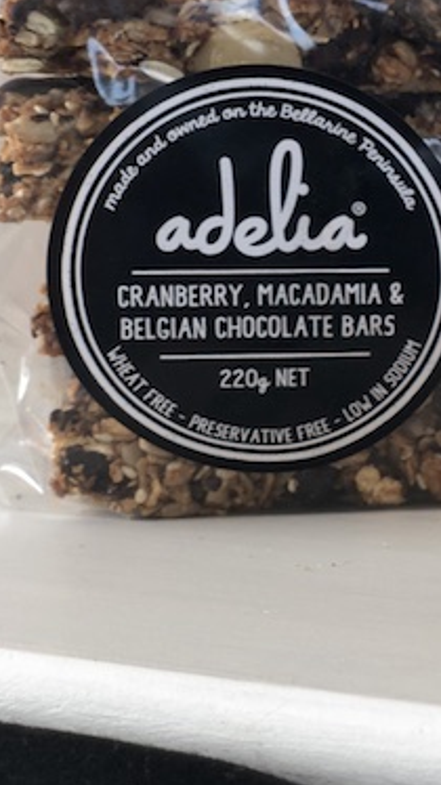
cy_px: 370
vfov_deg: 20.2
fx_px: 2207
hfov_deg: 10.9
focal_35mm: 106
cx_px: 727
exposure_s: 1/50
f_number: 2.4
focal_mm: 6
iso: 16
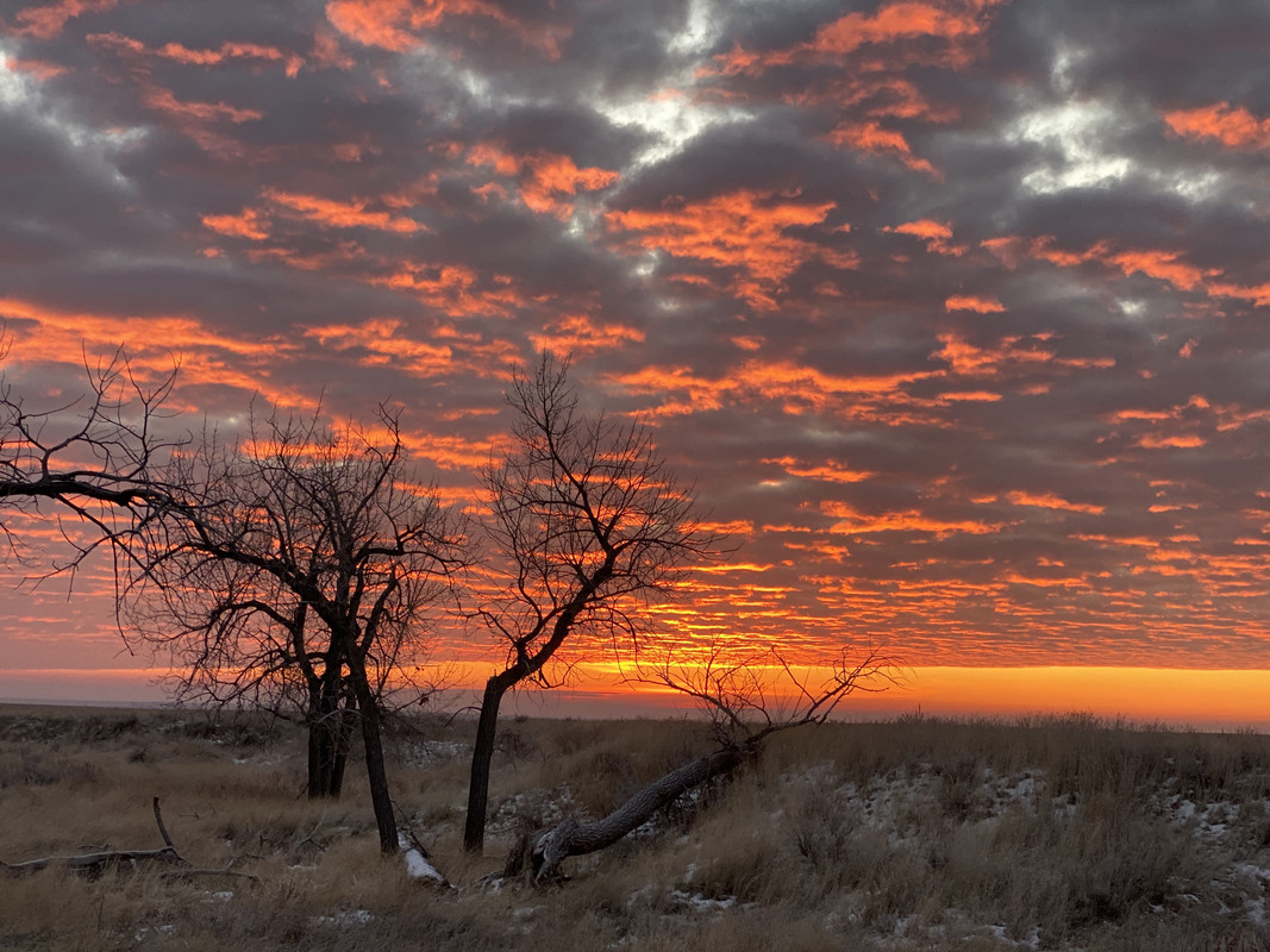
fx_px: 1908
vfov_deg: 28.0
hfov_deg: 36.8
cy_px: 476
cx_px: 635
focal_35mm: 52
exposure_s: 1/121
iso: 100
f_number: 2
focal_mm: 6
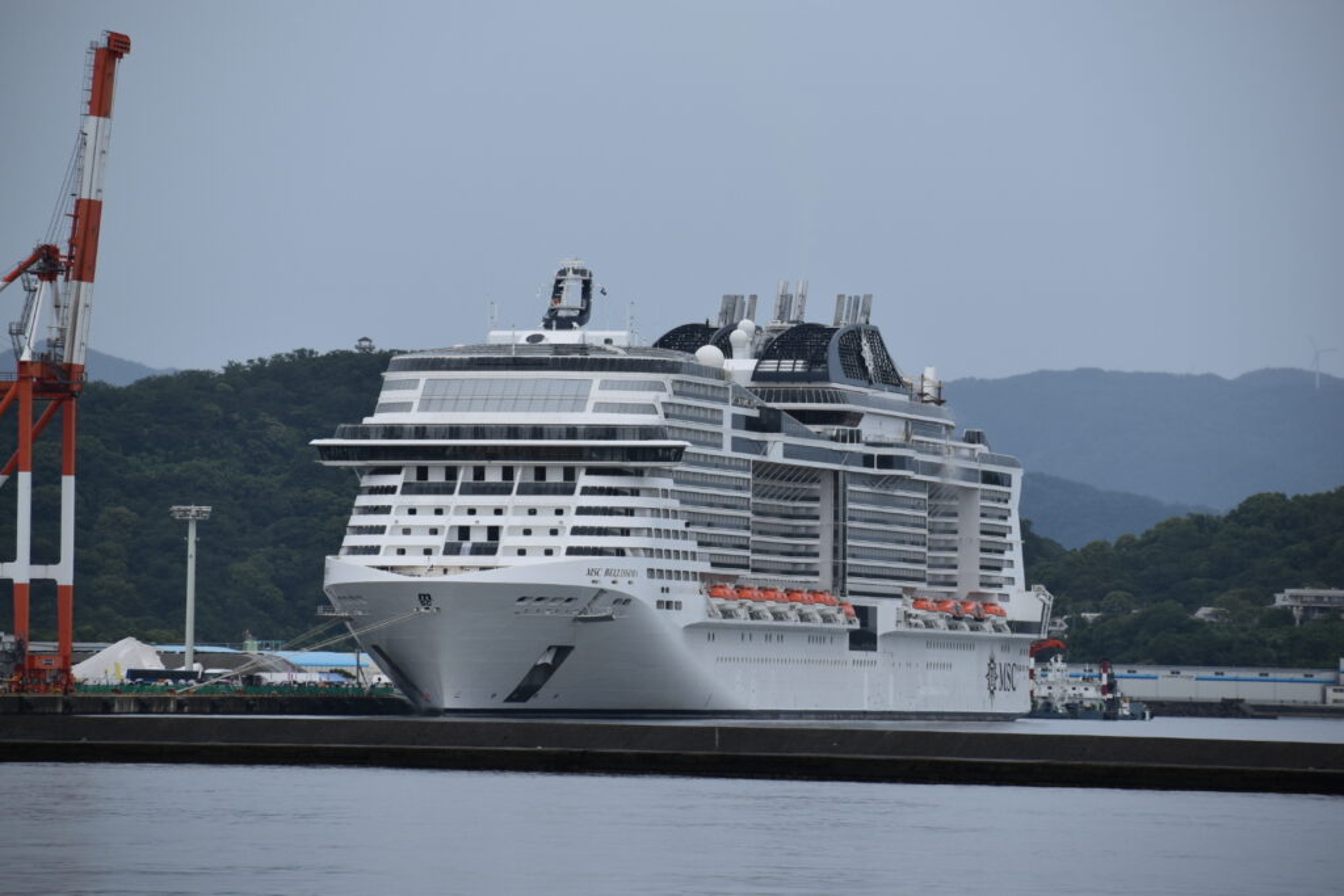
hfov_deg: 8.3
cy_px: 448
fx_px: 9241
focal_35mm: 248
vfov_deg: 5.6
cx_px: 672
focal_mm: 165
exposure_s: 1/800
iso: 200
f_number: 7.1
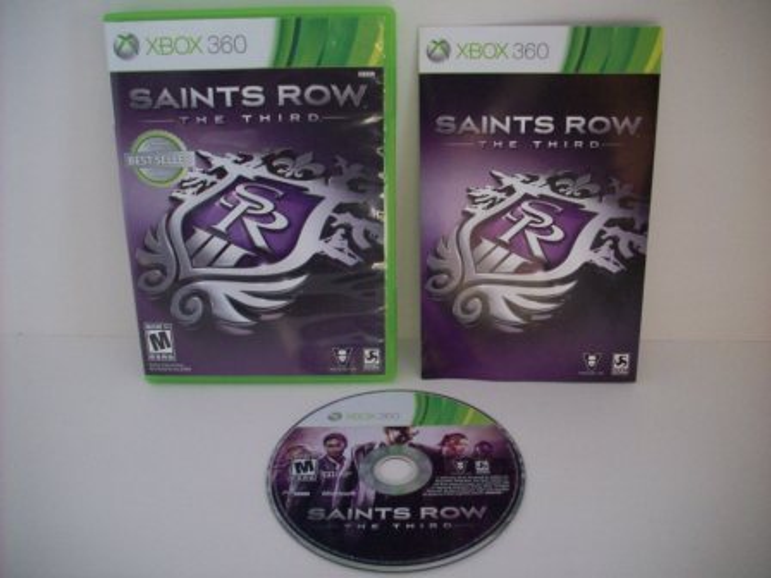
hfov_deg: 50.1
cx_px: 386
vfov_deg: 38.7
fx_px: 824
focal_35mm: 37
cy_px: 289
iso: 200
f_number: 2.8
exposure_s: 1/8
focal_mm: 6.2
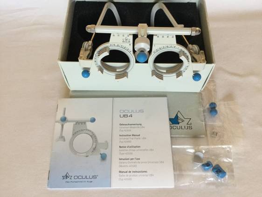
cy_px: 98
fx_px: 235
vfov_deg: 45.4
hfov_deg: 58.4
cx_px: 131
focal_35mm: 31
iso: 64
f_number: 2.4
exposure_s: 1/33
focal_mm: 3.3
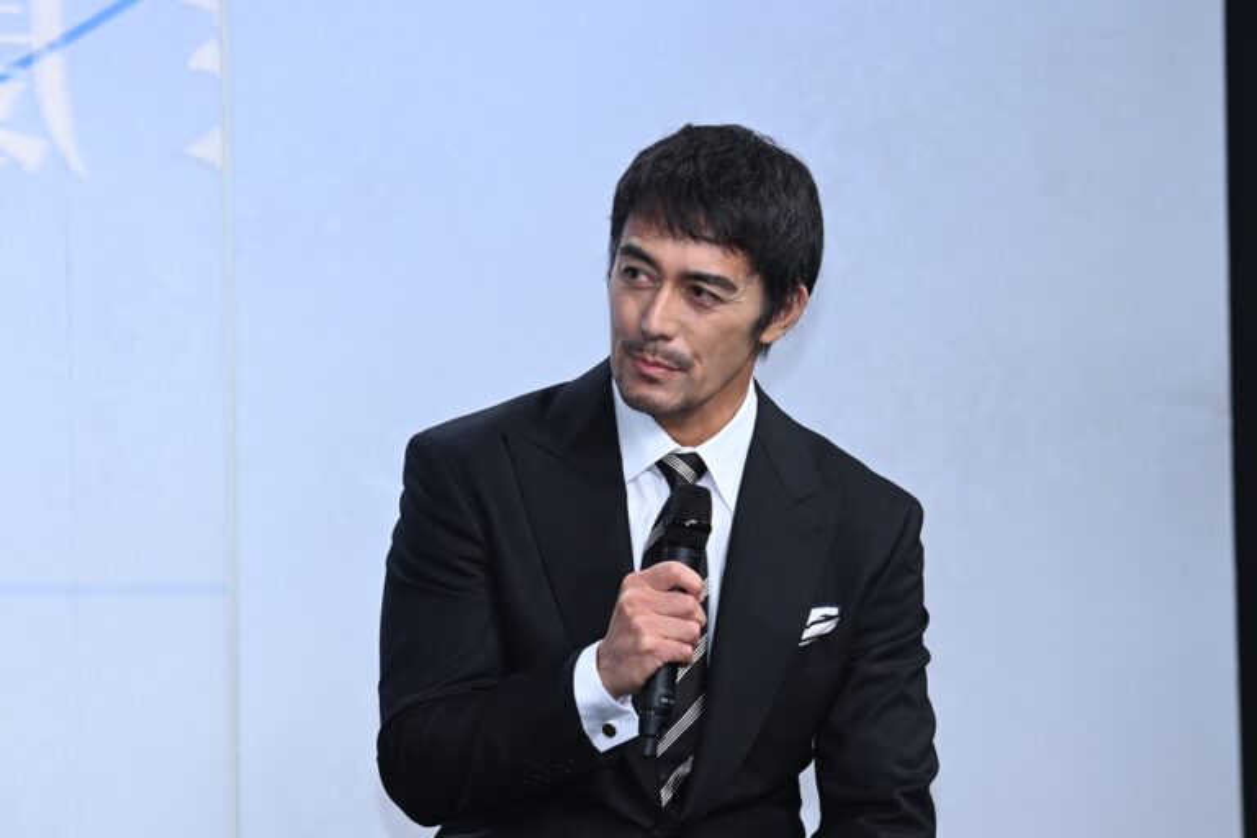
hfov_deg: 8.9
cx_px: 628
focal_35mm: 232
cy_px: 419
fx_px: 8117
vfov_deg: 5.9
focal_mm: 155
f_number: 5
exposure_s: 1/160
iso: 1250
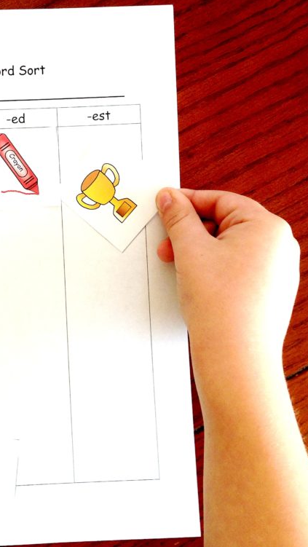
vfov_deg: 42.1
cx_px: 32
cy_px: 272
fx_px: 711
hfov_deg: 23.8
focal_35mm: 49
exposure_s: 1/30
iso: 50
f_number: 2.4
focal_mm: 4.12
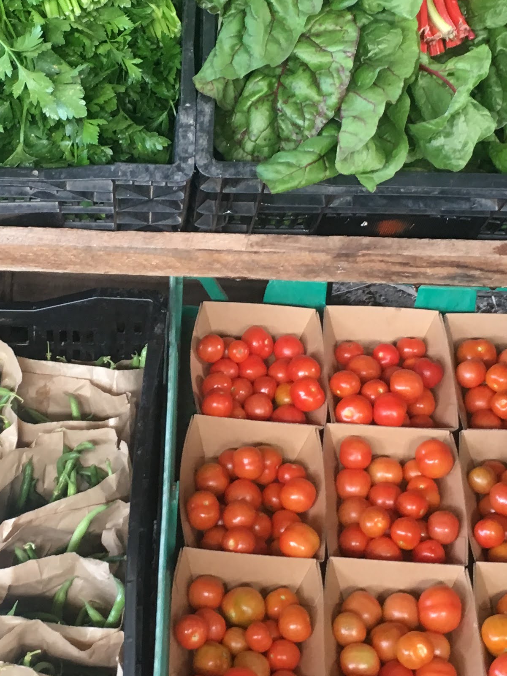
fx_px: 1426
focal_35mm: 73
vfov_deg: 26.6
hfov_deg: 20.1
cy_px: 257
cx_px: 145
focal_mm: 4.15
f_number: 2.2
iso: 100
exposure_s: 1/33
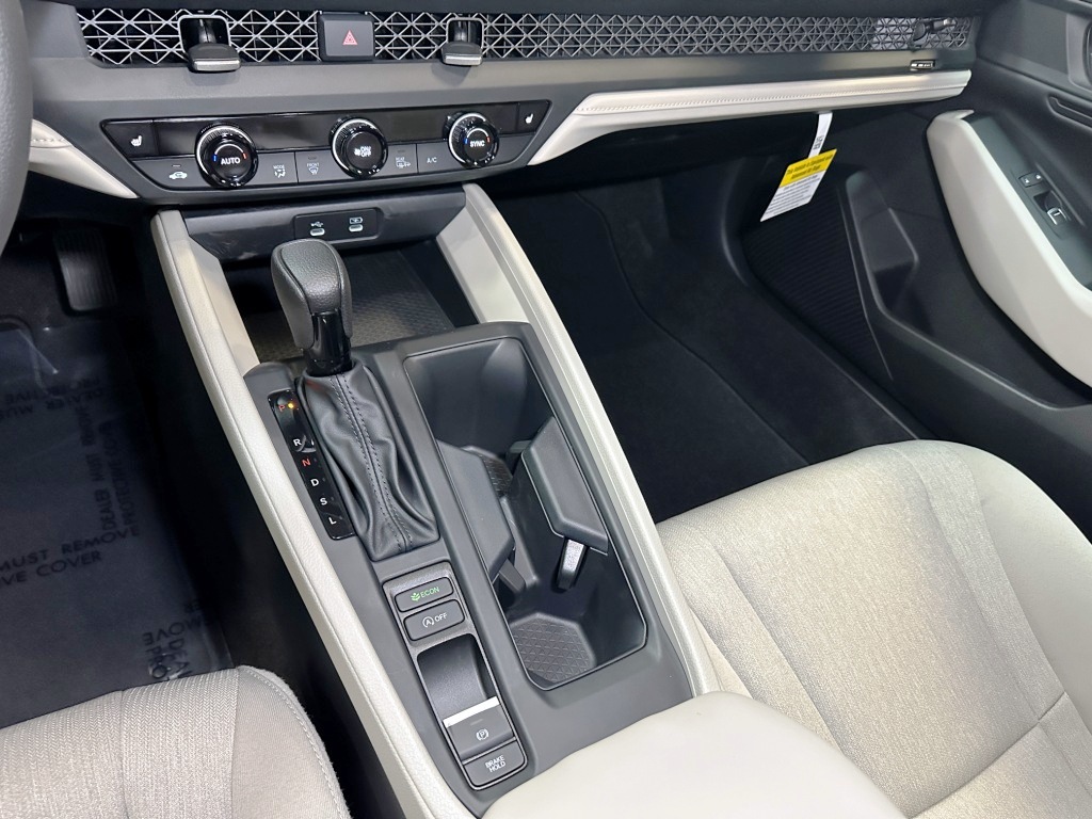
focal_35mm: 24
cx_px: 546
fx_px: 757
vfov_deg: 56.8
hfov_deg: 71.6
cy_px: 410
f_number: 1.78
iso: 800
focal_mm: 6.86
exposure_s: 1/60
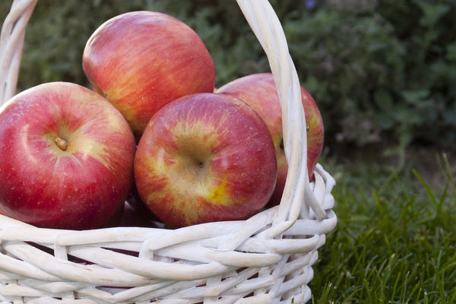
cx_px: 228
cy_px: 152
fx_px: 950
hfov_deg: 27.0
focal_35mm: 75
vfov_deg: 18.2
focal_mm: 50
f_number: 5.6
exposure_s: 1/320
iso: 400
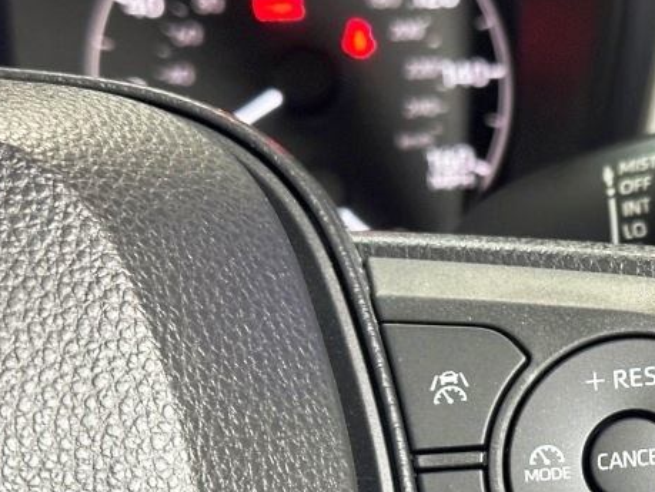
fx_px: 2026
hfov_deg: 17.9
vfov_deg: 13.7
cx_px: 648
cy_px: 451
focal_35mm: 107
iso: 500
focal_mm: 6.86
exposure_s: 1/30
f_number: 1.78
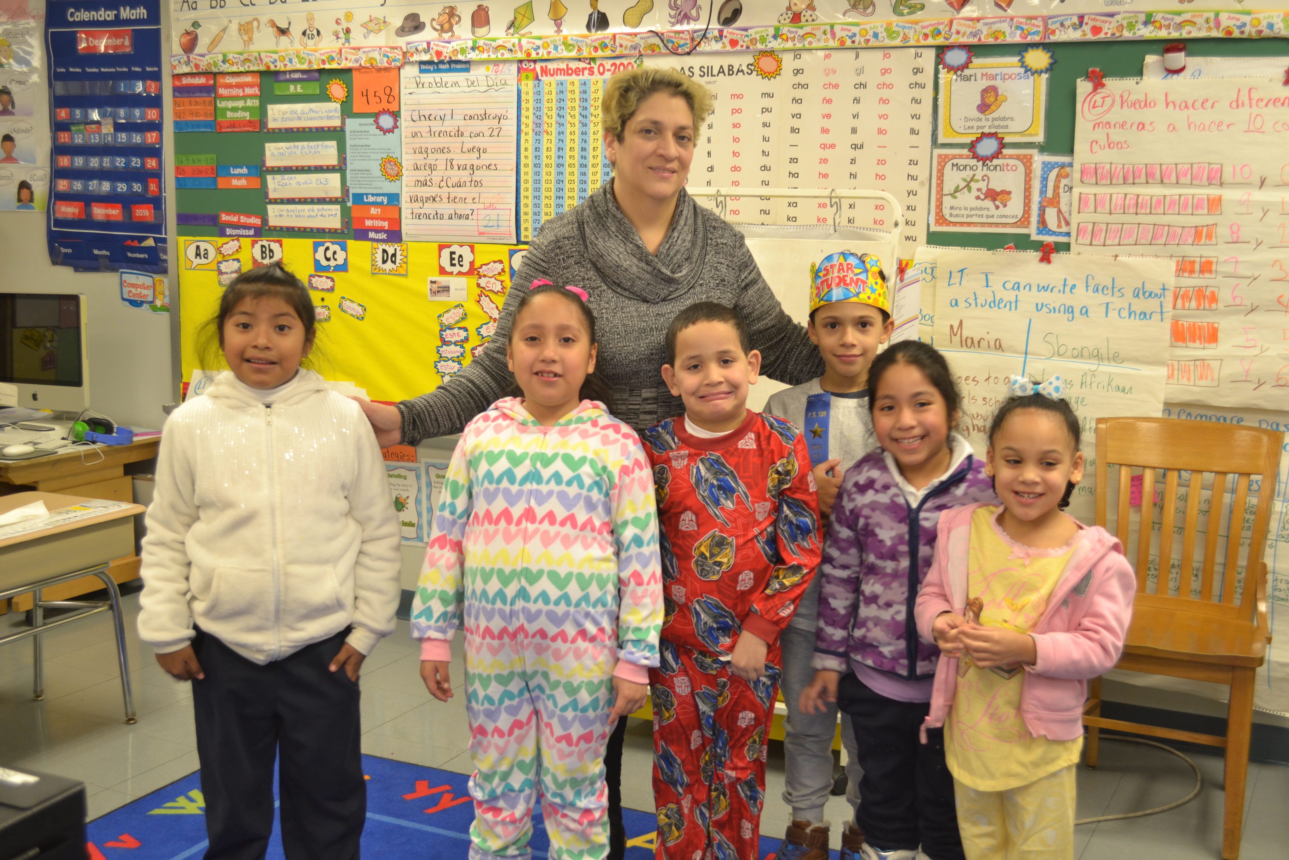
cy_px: 430
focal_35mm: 39
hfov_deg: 49.6
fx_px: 1396
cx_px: 644
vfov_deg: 34.2
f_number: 4.2
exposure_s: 1/15
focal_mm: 26
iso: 450
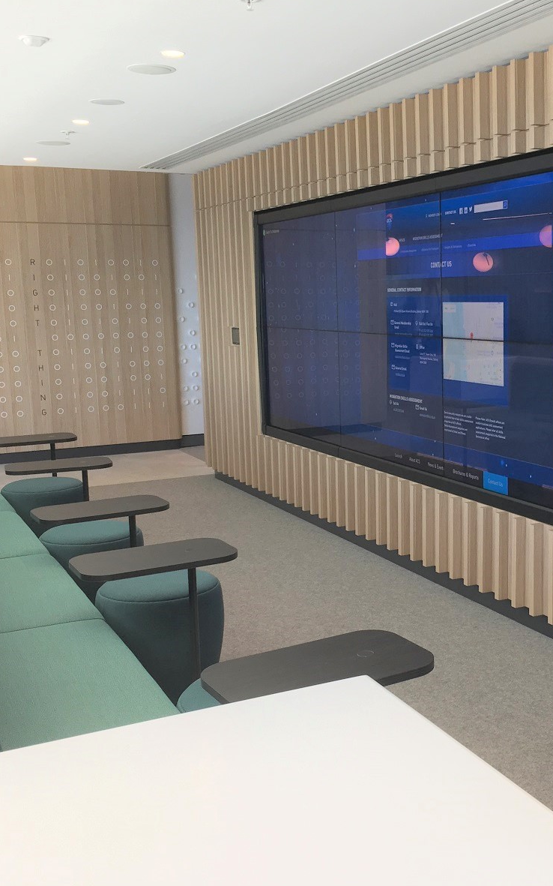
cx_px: 423
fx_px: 1013
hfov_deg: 30.0
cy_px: 447
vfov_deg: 47.2
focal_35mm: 42
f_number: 2.2
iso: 40
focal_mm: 4.15
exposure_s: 1/100
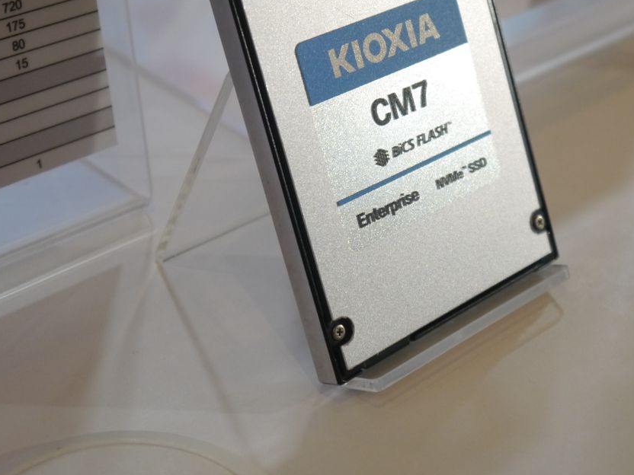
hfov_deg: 24.2
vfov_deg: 18.3
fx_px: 1465
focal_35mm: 80
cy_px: 129
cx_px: 447
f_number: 4.7
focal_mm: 26
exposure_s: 1/60
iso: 800
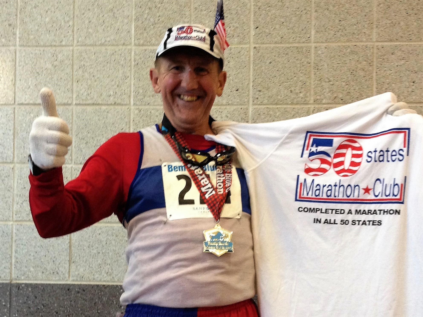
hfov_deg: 52.6
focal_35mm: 35
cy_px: 158
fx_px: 428
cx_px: 212
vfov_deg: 40.7
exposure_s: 1/20
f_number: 2.4
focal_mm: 4.28
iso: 200
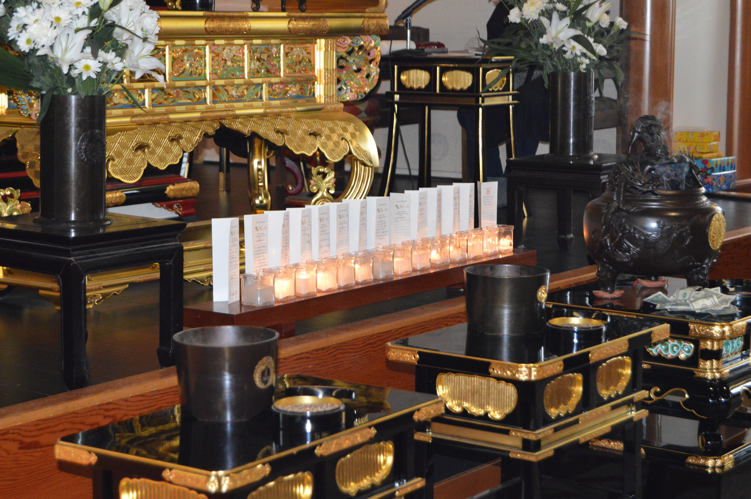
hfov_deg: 27.0
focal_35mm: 75
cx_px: 376
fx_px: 1563
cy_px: 250
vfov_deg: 18.1
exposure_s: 1/60
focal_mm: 50
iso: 3200
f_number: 5.6
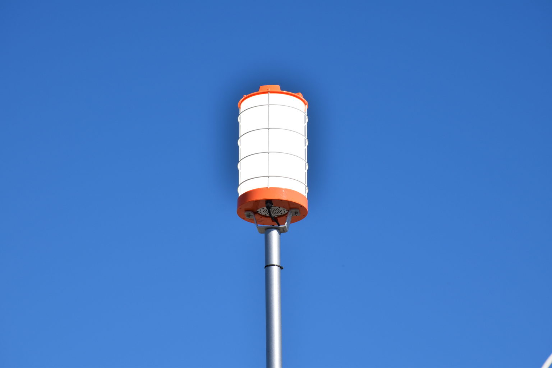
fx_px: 2300
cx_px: 276
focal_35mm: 150
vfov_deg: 9.1
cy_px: 184
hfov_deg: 13.7
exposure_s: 1/640
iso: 200
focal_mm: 100
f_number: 13
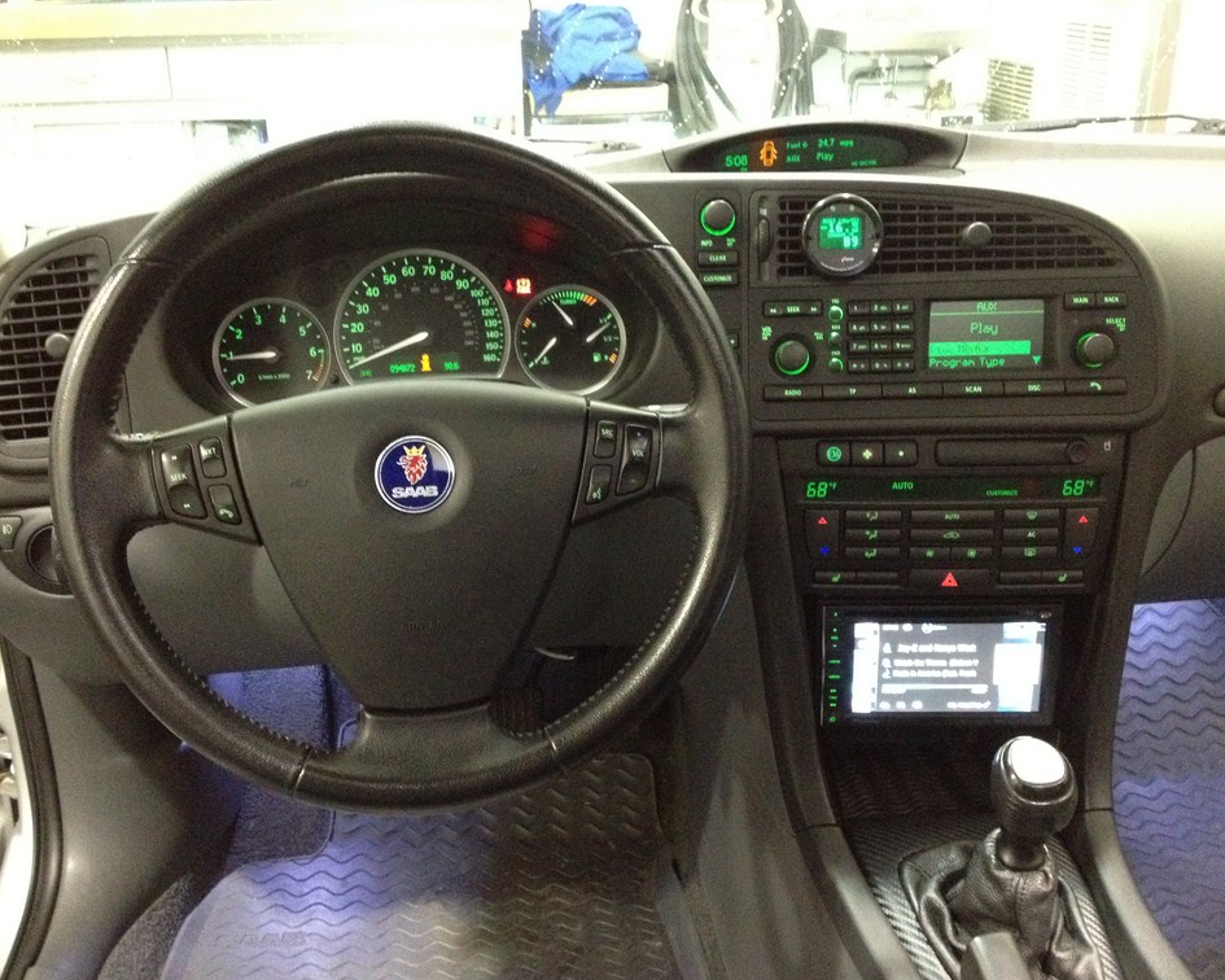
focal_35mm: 37
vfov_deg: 40.1
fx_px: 1341
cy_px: 493
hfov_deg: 49.1
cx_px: 590
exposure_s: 1/15
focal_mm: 4.28
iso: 800
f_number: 2.4
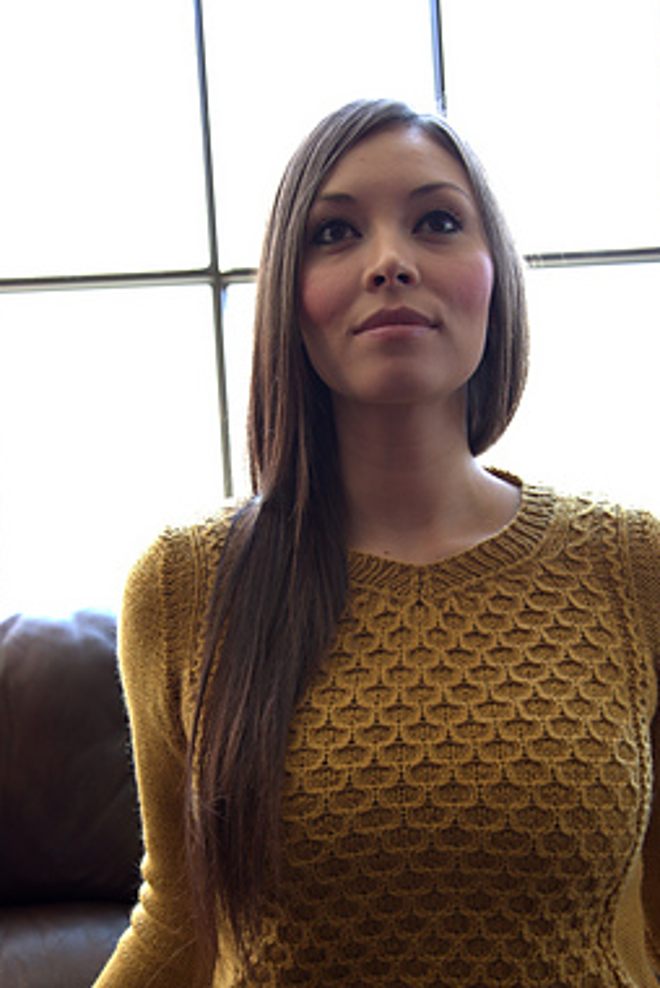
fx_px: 1263
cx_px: 403
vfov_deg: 42.4
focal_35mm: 46
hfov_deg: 29.2
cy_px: 624
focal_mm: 35
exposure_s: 1/80
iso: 1600
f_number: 4.5
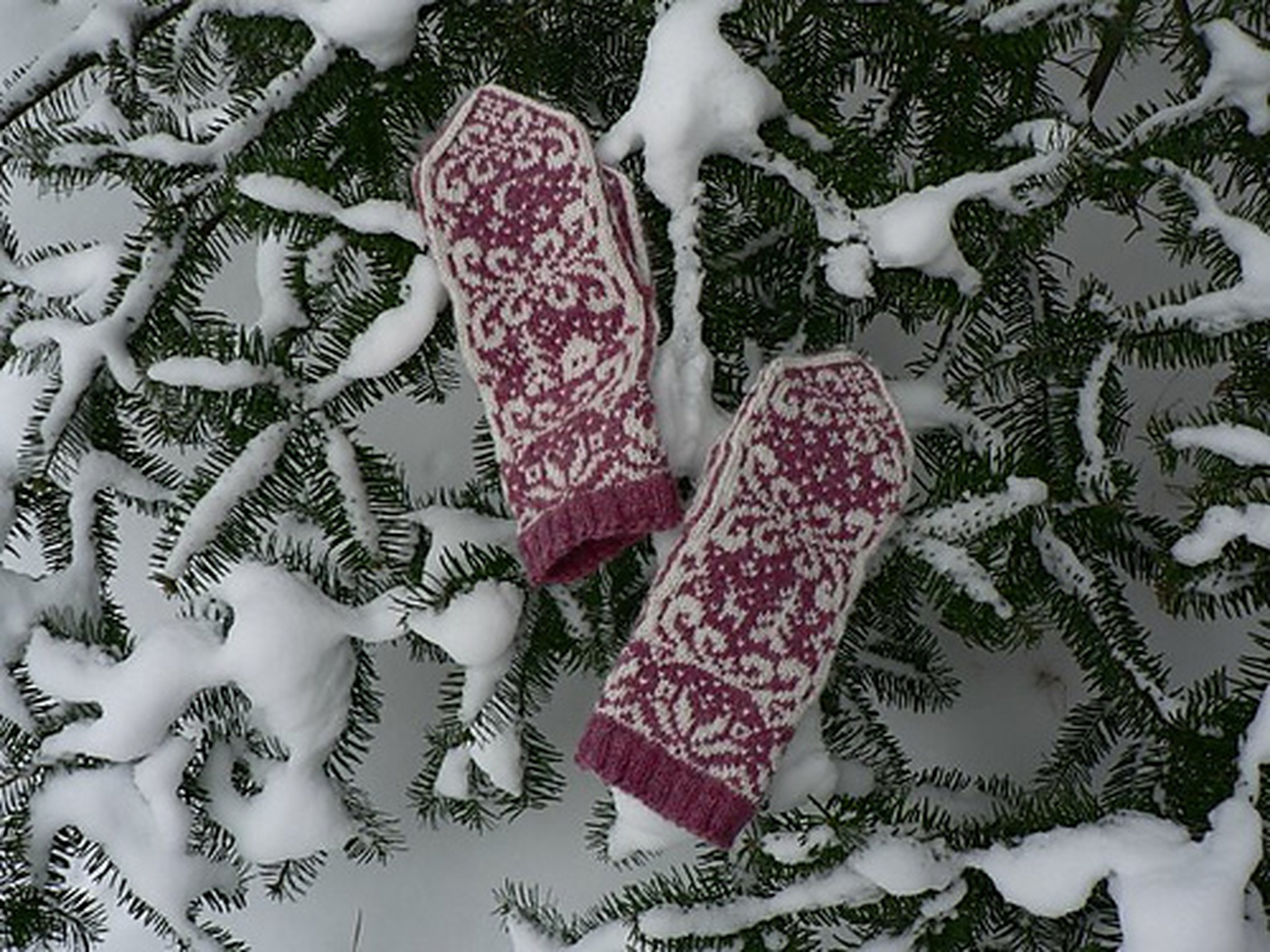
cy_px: 476
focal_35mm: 36
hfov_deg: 51.4
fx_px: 1321
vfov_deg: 39.7
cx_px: 635
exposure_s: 1/160
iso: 80
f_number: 4
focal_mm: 6
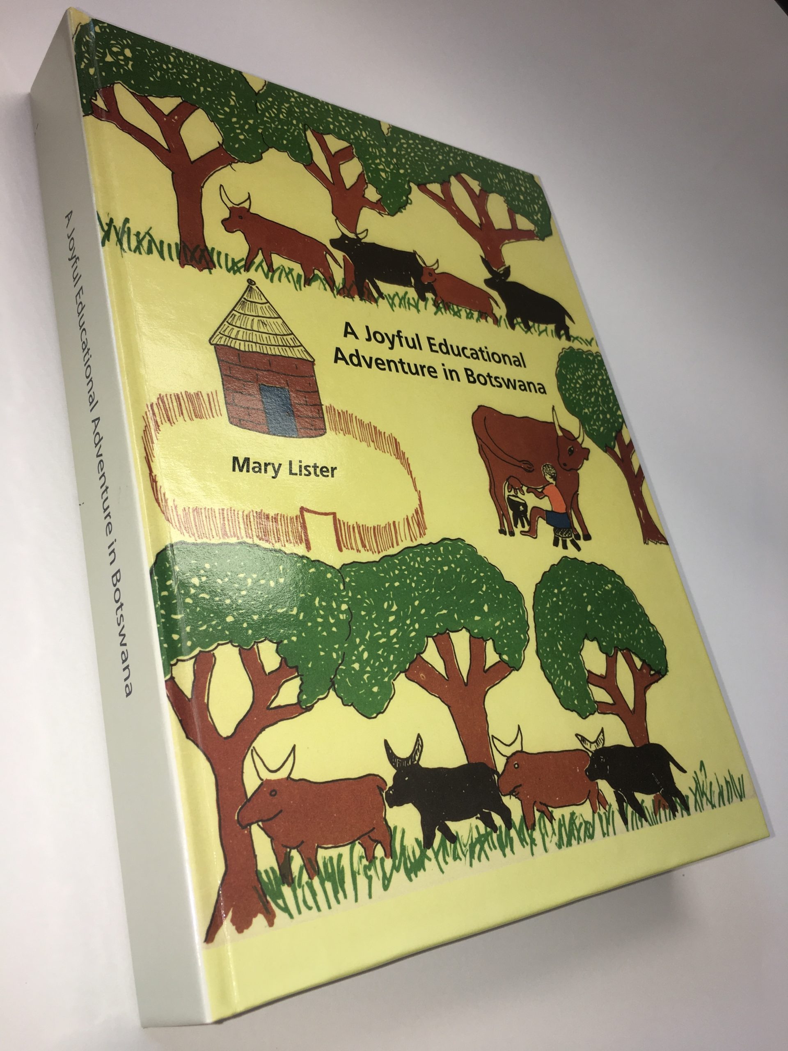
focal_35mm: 29
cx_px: 394
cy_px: 526
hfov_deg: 48.2
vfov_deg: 61.7
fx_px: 880
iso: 25
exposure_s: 1/100
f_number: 2.2
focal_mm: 4.15
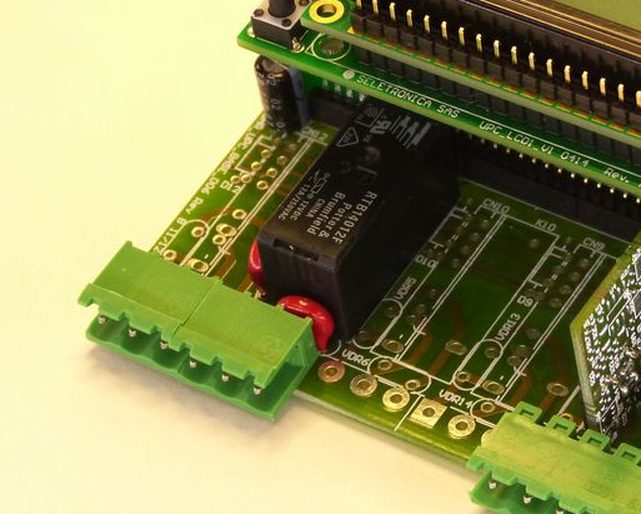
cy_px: 213
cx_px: 549
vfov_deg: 7.0
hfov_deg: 8.7
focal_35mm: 222
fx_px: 4214
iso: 320
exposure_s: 1/60
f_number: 3.5
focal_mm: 20.4
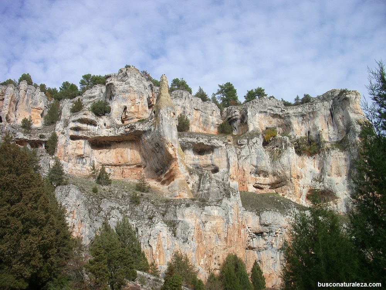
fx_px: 390
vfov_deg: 40.7
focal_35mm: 35
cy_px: 145
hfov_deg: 52.6
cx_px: 193
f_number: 4.3
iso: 80
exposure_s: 1/400
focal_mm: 5.8
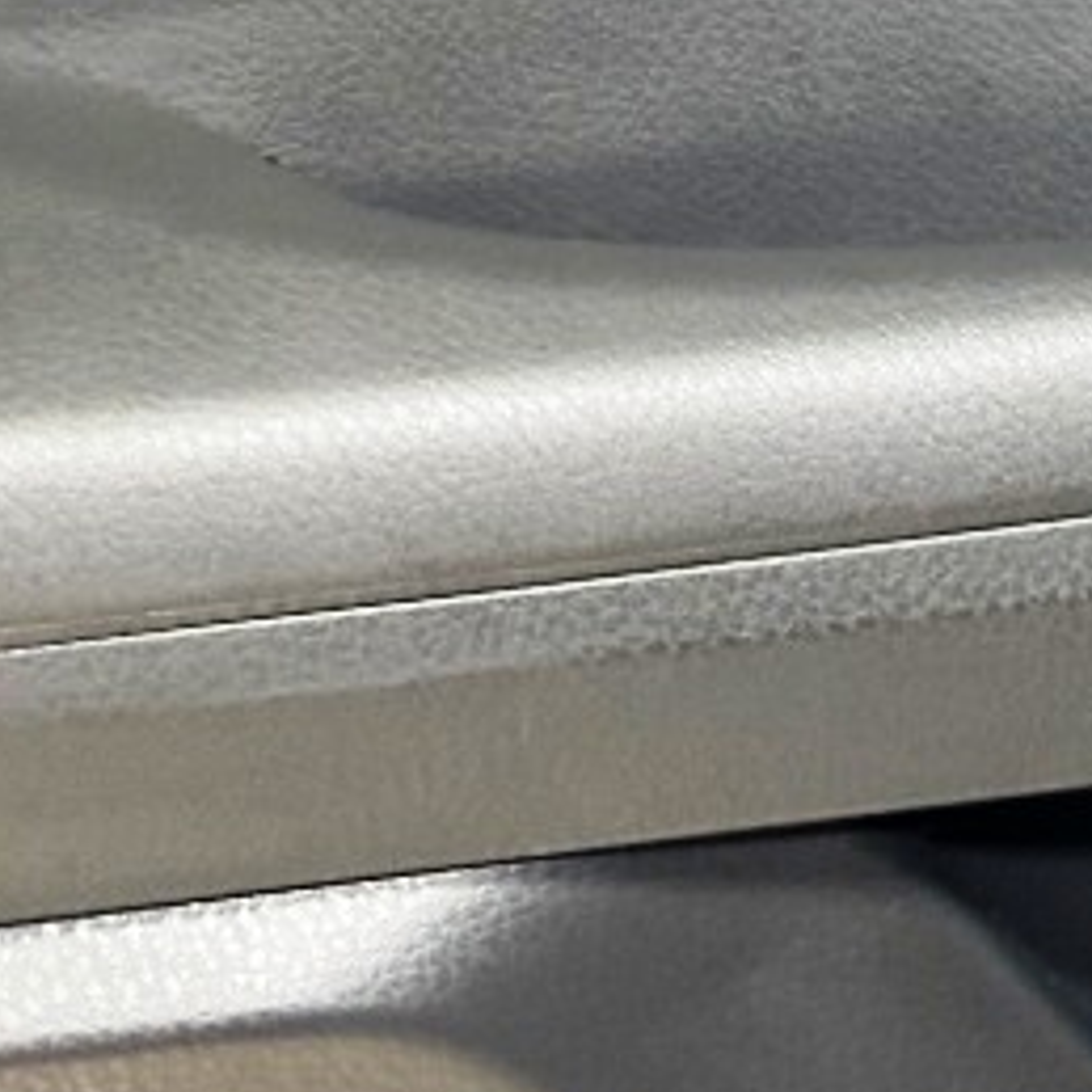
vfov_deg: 10.1
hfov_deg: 9.7
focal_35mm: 168
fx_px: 5996
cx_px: 2133
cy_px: -464
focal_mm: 6.86
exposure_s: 1/30
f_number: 1.78
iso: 640
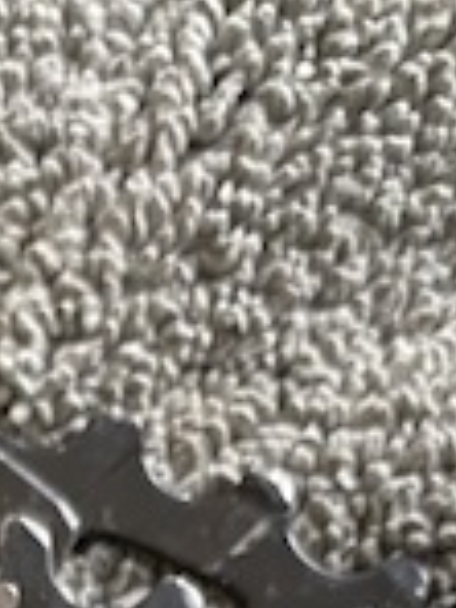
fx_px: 2477
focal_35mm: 141
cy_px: 1274
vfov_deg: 12.2
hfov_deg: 10.2
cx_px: -181
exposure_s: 1/60
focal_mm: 4.25
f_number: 1.8
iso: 125
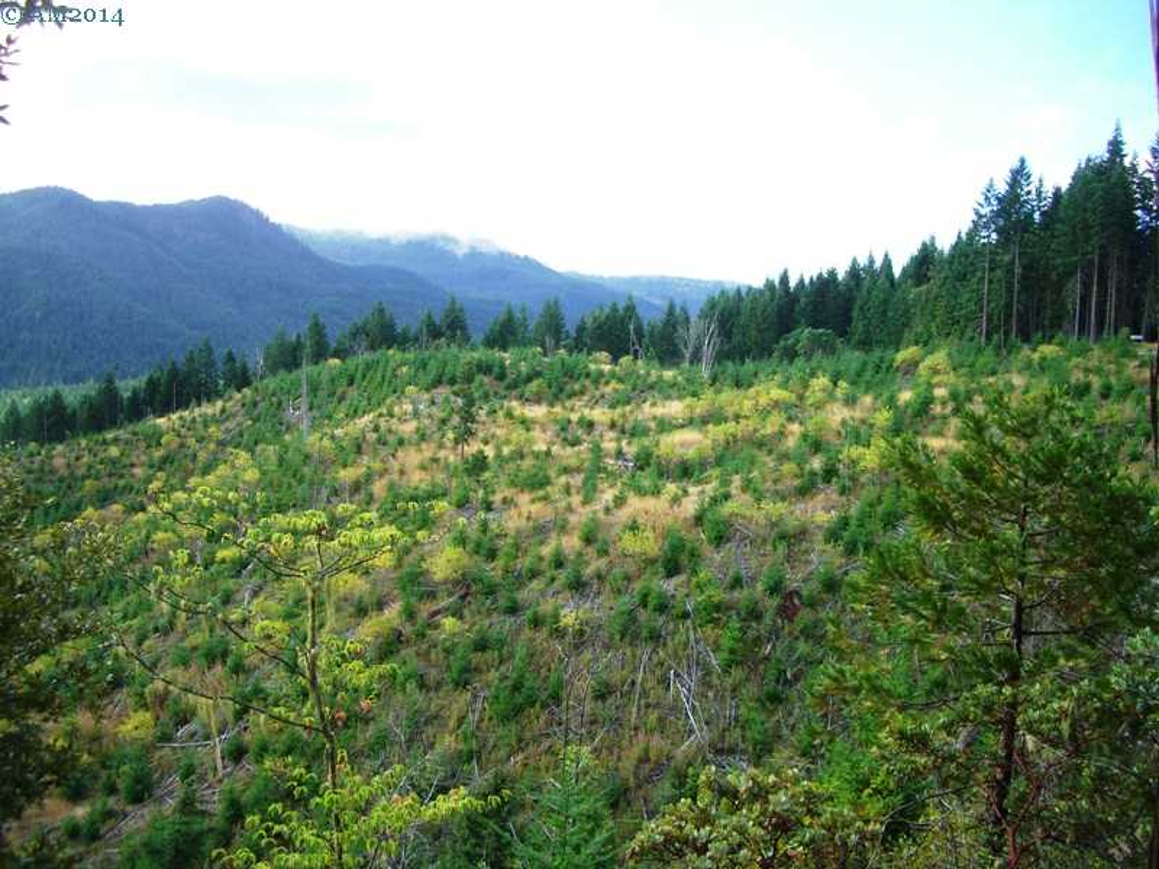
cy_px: 434
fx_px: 1272
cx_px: 580
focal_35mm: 38
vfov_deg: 37.7
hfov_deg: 49.0
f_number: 2.8
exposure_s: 1/160
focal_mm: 7.9
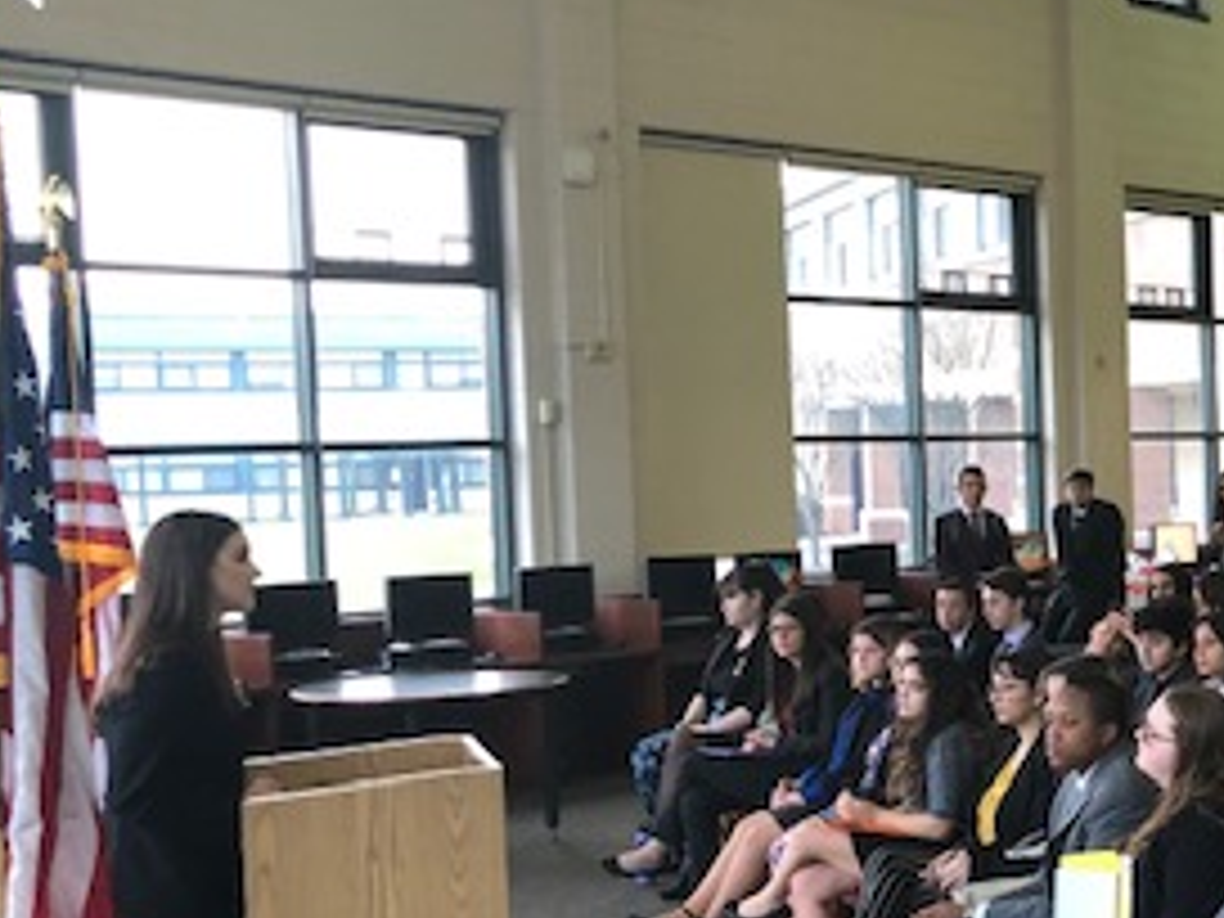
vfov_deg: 22.2
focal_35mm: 66
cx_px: 1382
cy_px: 603
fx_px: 2334
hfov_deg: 26.8
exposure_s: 1/20
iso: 40
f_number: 1.8
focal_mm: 4
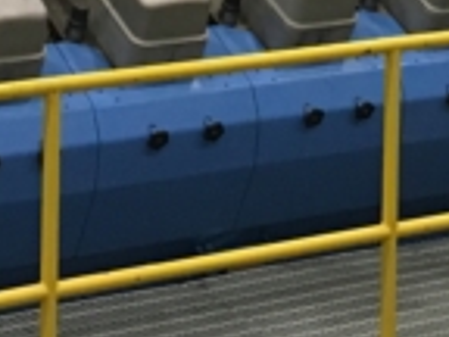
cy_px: -399
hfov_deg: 12.3
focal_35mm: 161
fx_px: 2088
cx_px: 184
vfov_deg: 8.6
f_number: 2.2
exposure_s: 1/30
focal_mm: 4.15
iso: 160
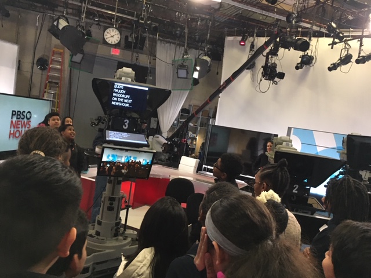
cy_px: 139
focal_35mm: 29
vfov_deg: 48.2
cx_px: 186
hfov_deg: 61.7
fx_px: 311
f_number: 2.2
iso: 200
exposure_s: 1/30
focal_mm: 4.15
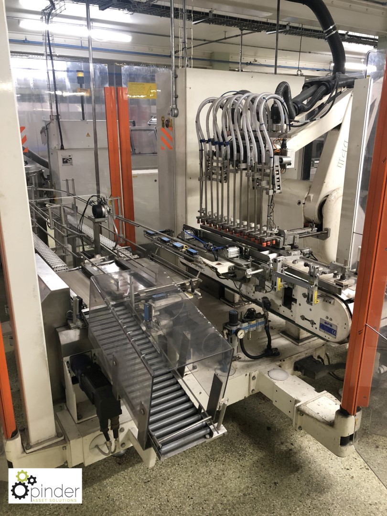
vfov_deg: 63.4
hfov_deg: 49.7
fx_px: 417
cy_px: 258
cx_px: 194
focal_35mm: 28
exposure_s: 1/17
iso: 64
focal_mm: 4
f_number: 1.8
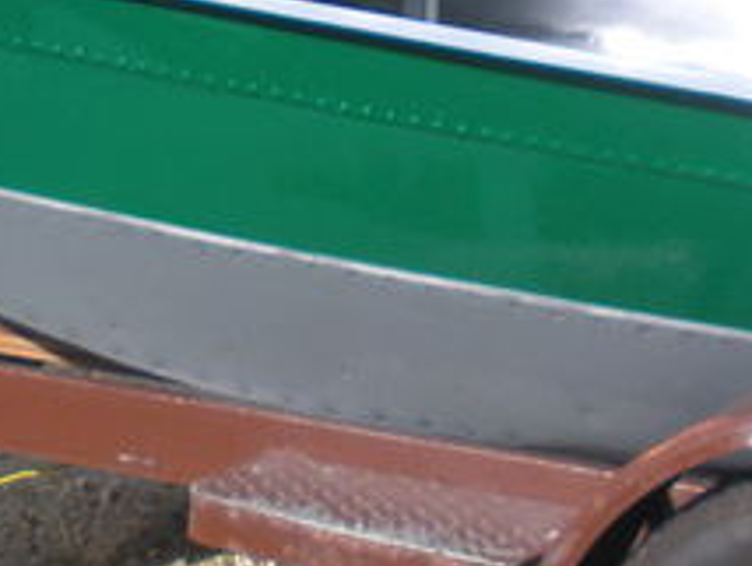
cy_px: 67
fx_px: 3654
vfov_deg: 8.8
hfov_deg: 11.7
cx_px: 271
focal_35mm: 168
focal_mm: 6.3
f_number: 3.5
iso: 64
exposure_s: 1/236
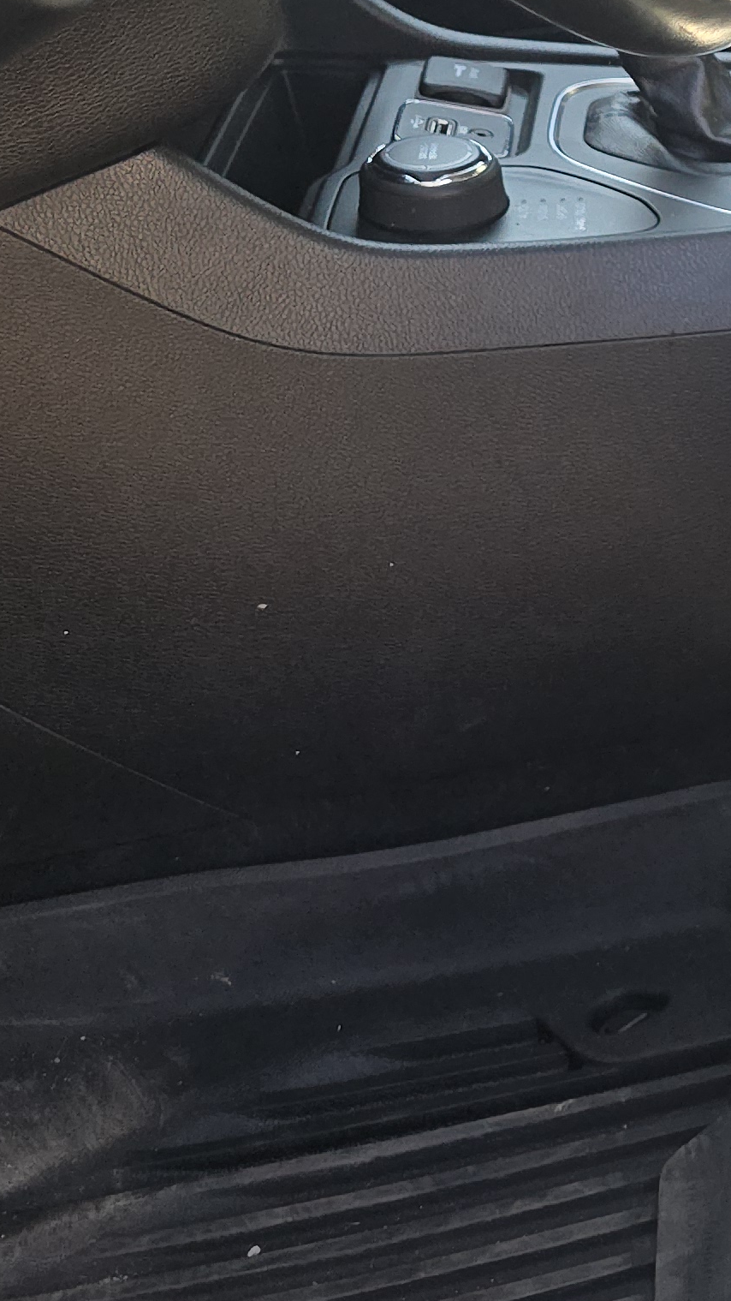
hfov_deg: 14.9
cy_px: 374
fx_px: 2275
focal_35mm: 66
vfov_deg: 31.5
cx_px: 1455
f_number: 1.7
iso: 50
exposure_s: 1/180
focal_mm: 6.3
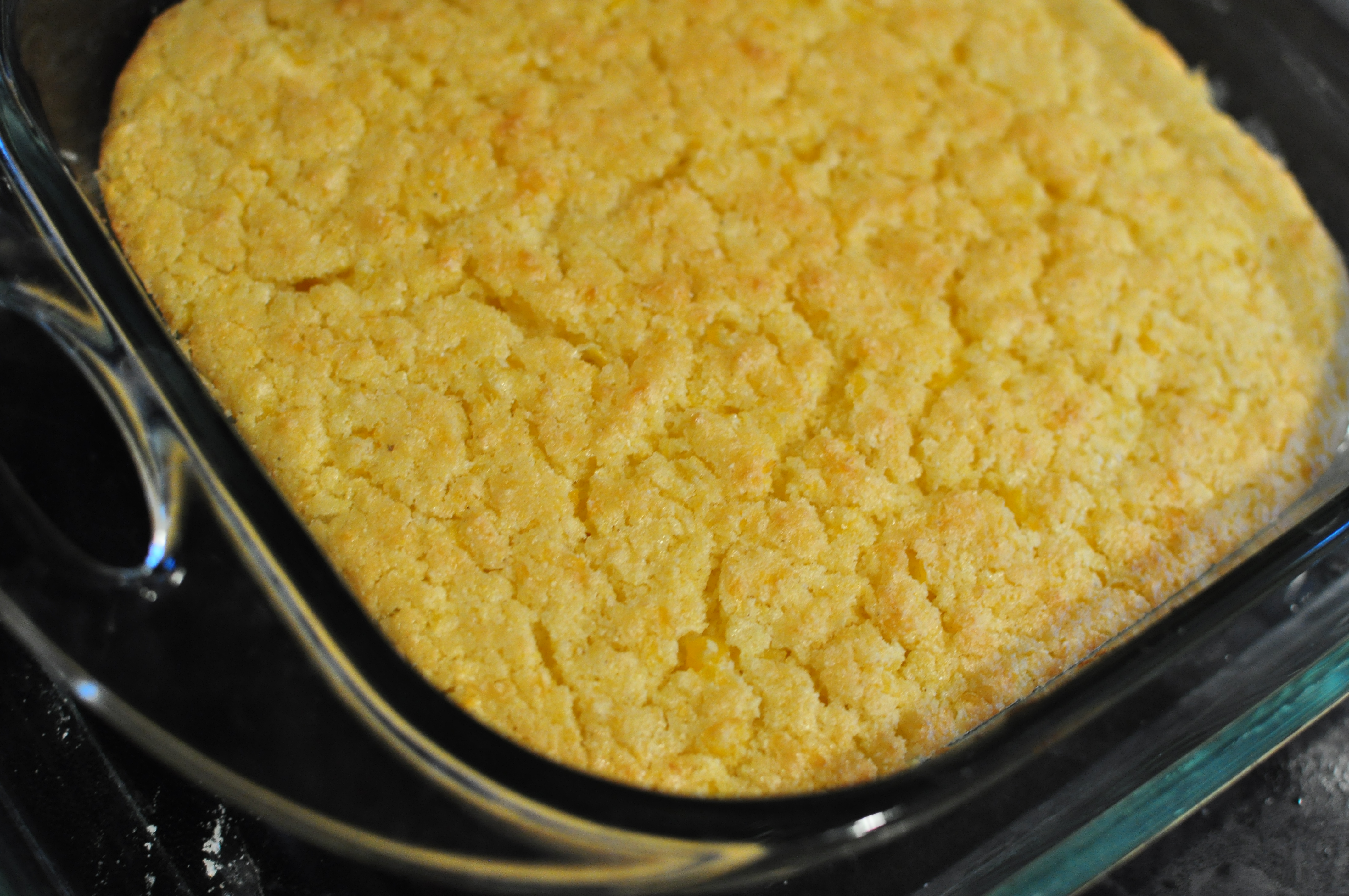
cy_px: 448
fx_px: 1965
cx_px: 674
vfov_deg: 25.7
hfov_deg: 37.9
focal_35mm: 52
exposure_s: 1/50
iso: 1250
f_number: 3.5
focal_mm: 35
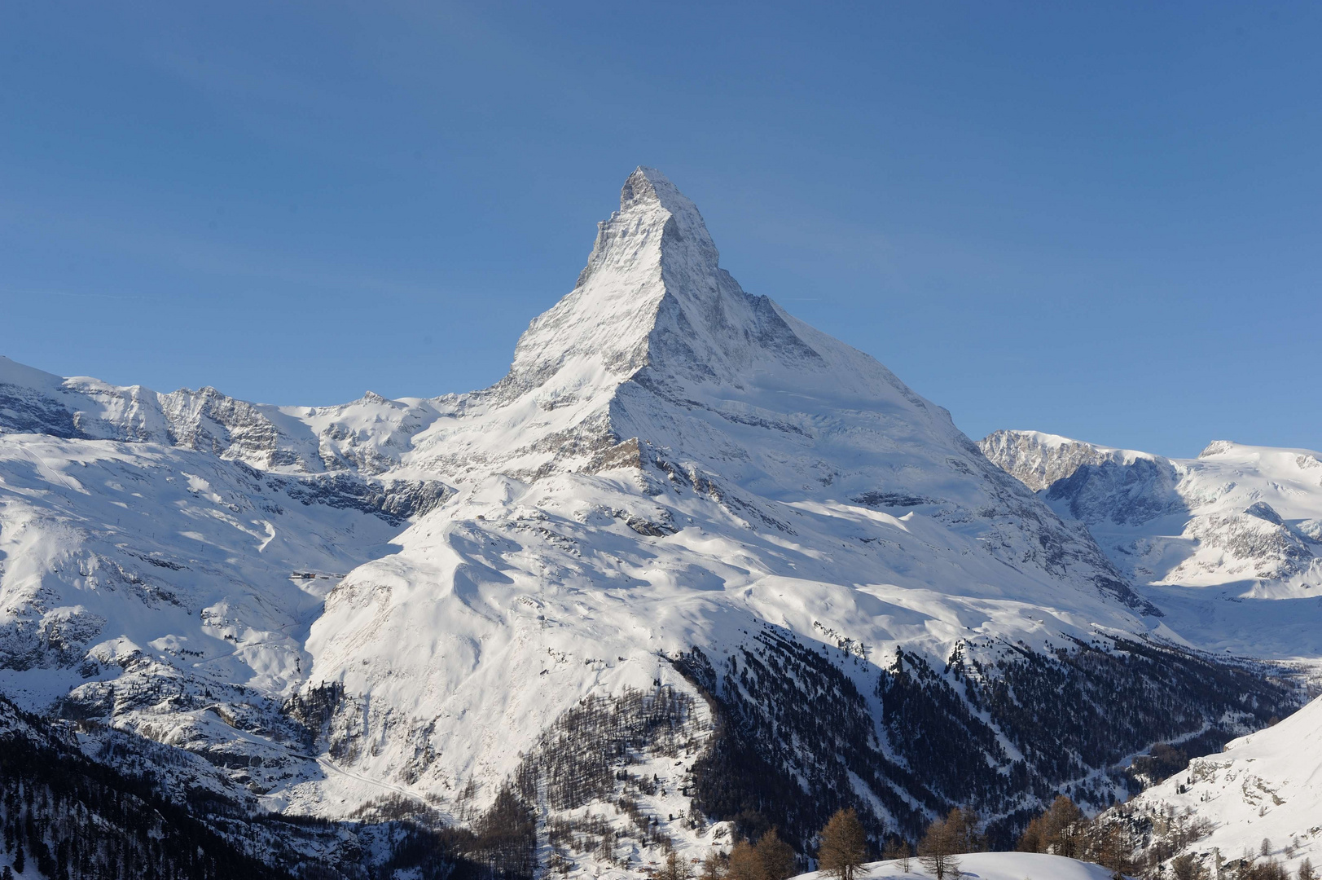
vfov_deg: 23.4
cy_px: 440
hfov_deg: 34.5
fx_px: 2129
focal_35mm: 58
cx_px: 661
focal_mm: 58
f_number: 11
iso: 200
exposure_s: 1/500
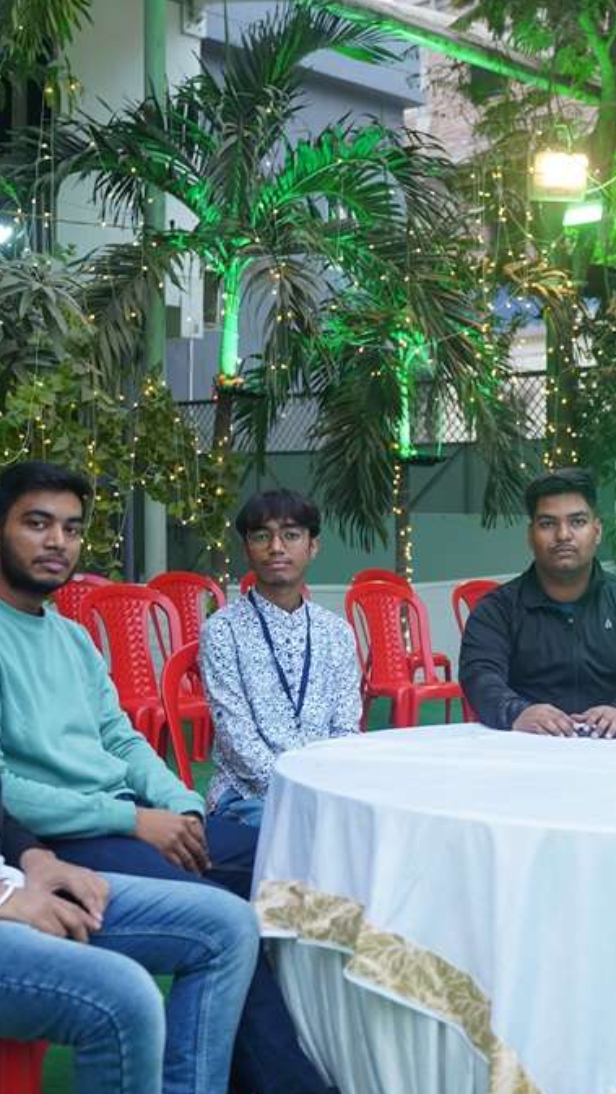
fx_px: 1480
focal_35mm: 51
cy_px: 550
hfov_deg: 23.1
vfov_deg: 40.6
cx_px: 510
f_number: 2.8
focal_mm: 32
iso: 125
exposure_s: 1/125
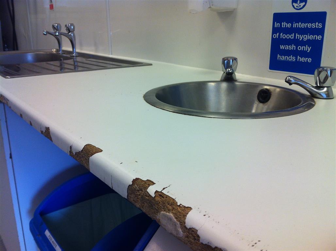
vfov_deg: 40.6
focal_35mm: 35
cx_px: 168
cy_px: 126
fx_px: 339
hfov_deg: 52.7
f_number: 2.8
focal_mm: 3.85
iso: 80
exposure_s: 1/60
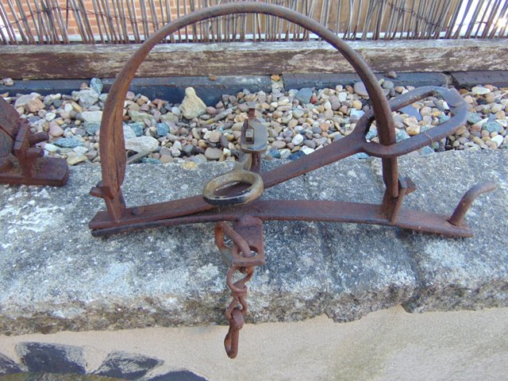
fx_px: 367
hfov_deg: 69.4
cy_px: 190
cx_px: 254
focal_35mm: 25
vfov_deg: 54.9
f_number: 3
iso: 100
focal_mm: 4.5
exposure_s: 1/50
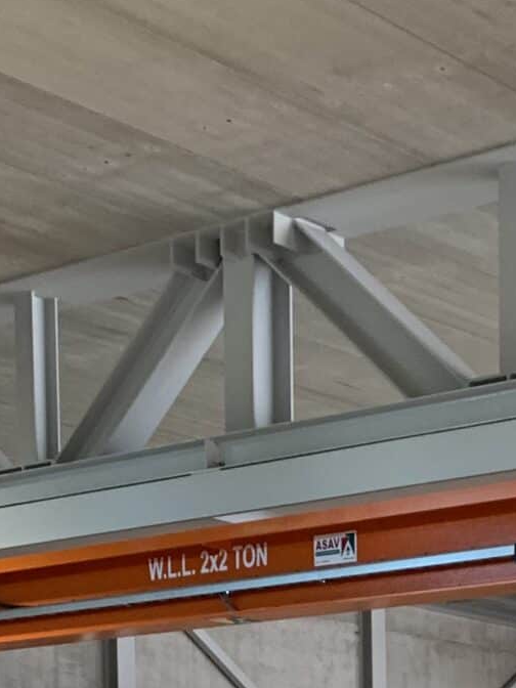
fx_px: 1968
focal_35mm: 99
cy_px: 1156
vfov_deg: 17.1
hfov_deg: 13.8
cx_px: 832
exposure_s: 1/50
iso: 100
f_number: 1.8
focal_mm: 4.25
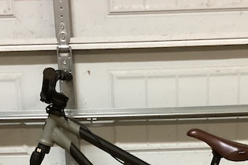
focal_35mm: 82
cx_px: 139
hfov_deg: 24.7
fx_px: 565
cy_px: 225
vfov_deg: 15.7
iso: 500
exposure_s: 1/30
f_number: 2.4
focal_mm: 3.3
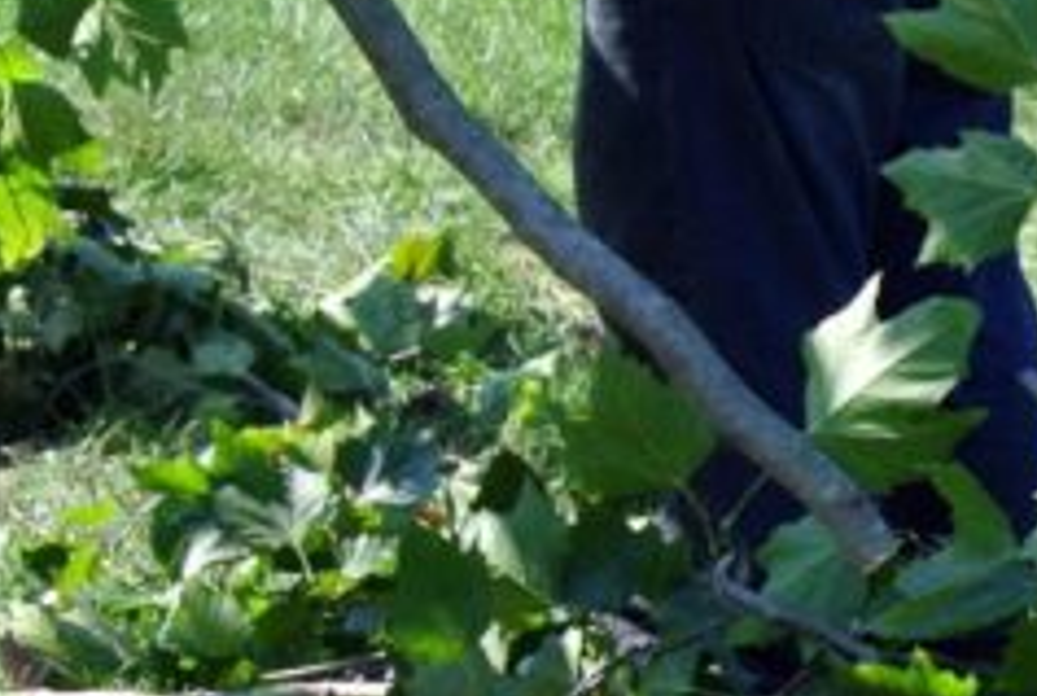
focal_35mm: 264
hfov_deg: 7.6
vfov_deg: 5.2
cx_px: 1794
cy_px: 941
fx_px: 7619
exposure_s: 1/250
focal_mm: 22.7
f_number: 5
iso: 100
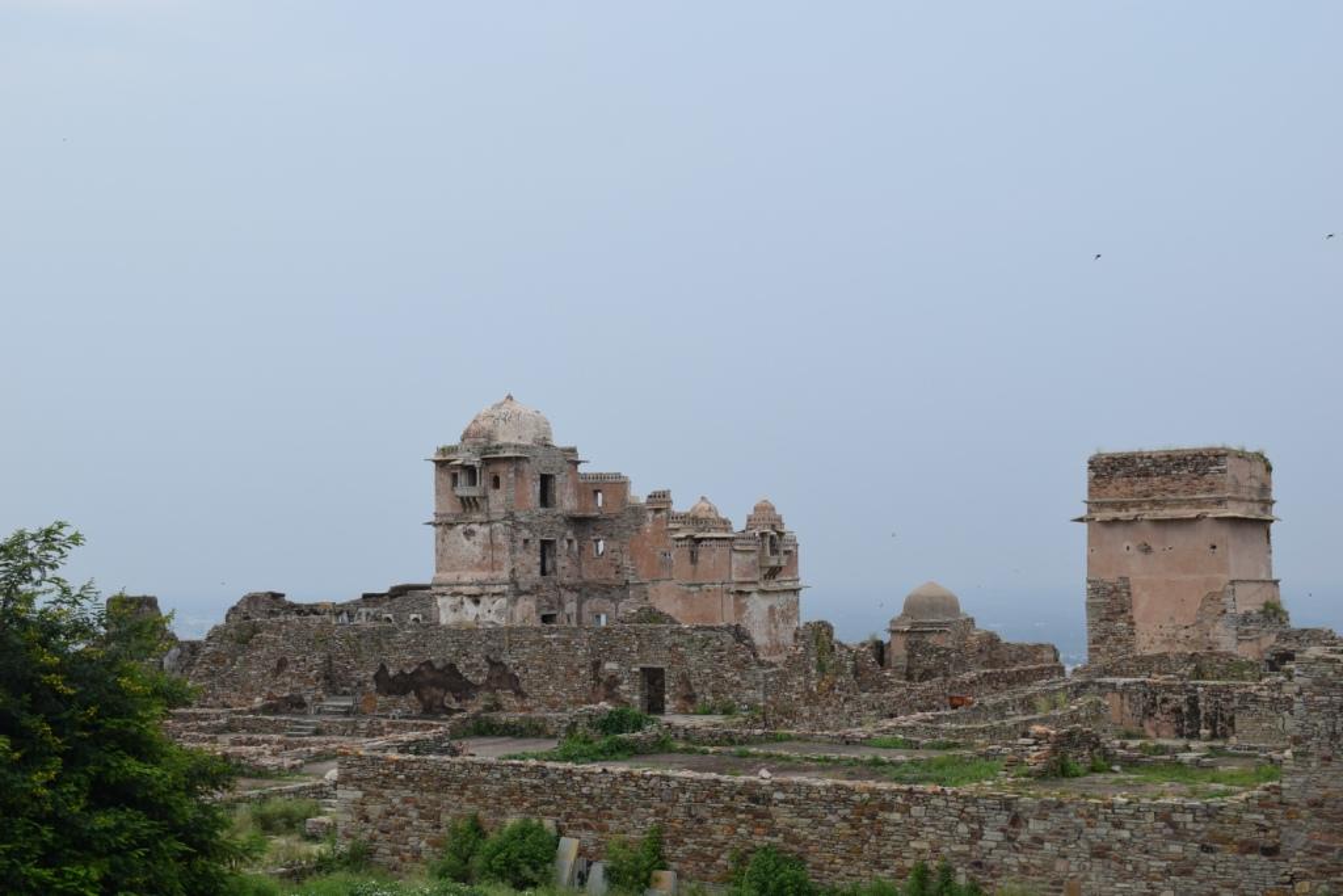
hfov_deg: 35.0
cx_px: 672
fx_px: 2127
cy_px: 448
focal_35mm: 57
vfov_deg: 23.8
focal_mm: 38
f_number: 9
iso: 200
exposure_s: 1/320
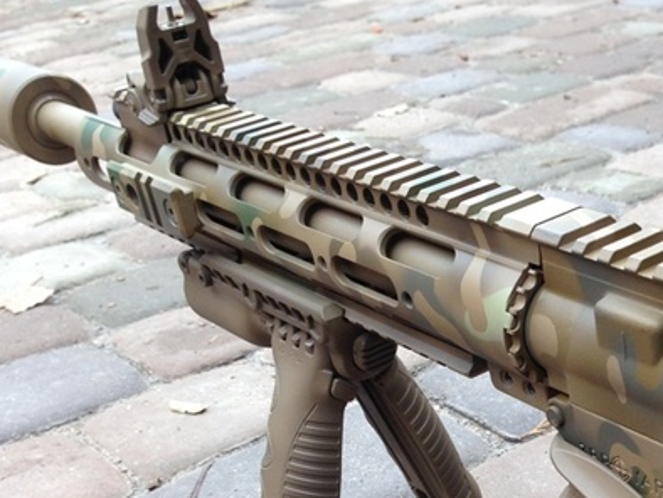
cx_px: 545
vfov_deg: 21.2
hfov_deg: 28.2
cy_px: 495
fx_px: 1284
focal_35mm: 67
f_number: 2.4
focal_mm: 4.12
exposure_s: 1/120
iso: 64
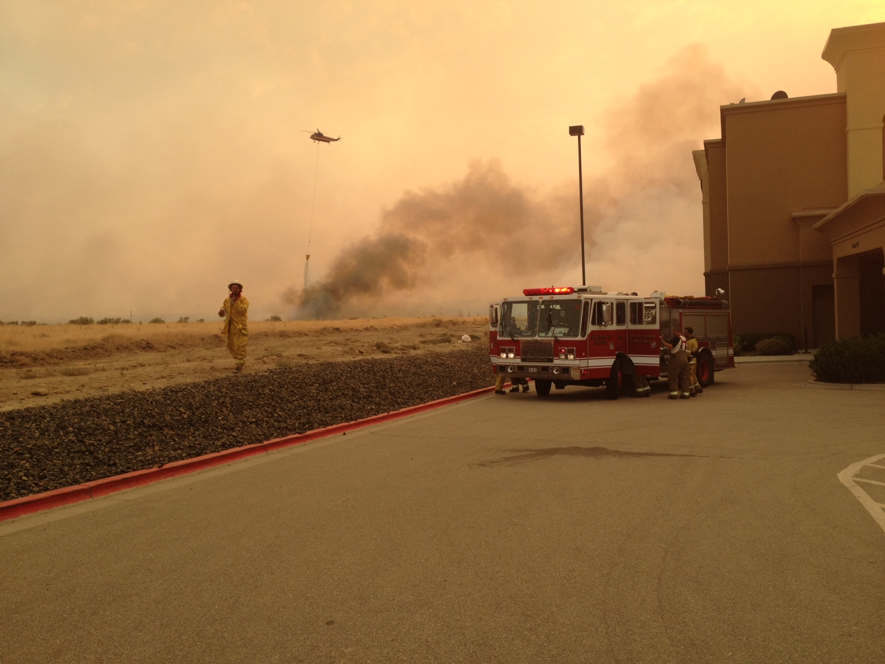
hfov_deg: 52.6
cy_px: 332
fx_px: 895
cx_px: 442
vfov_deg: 40.7
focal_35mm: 35
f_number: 2.4
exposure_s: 1/351
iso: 64
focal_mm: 4.28
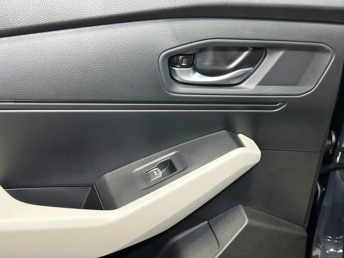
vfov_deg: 30.3
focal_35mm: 48
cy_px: 129
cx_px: 172
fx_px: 477
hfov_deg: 39.7
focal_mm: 6.86
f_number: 1.78
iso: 500
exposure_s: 1/30
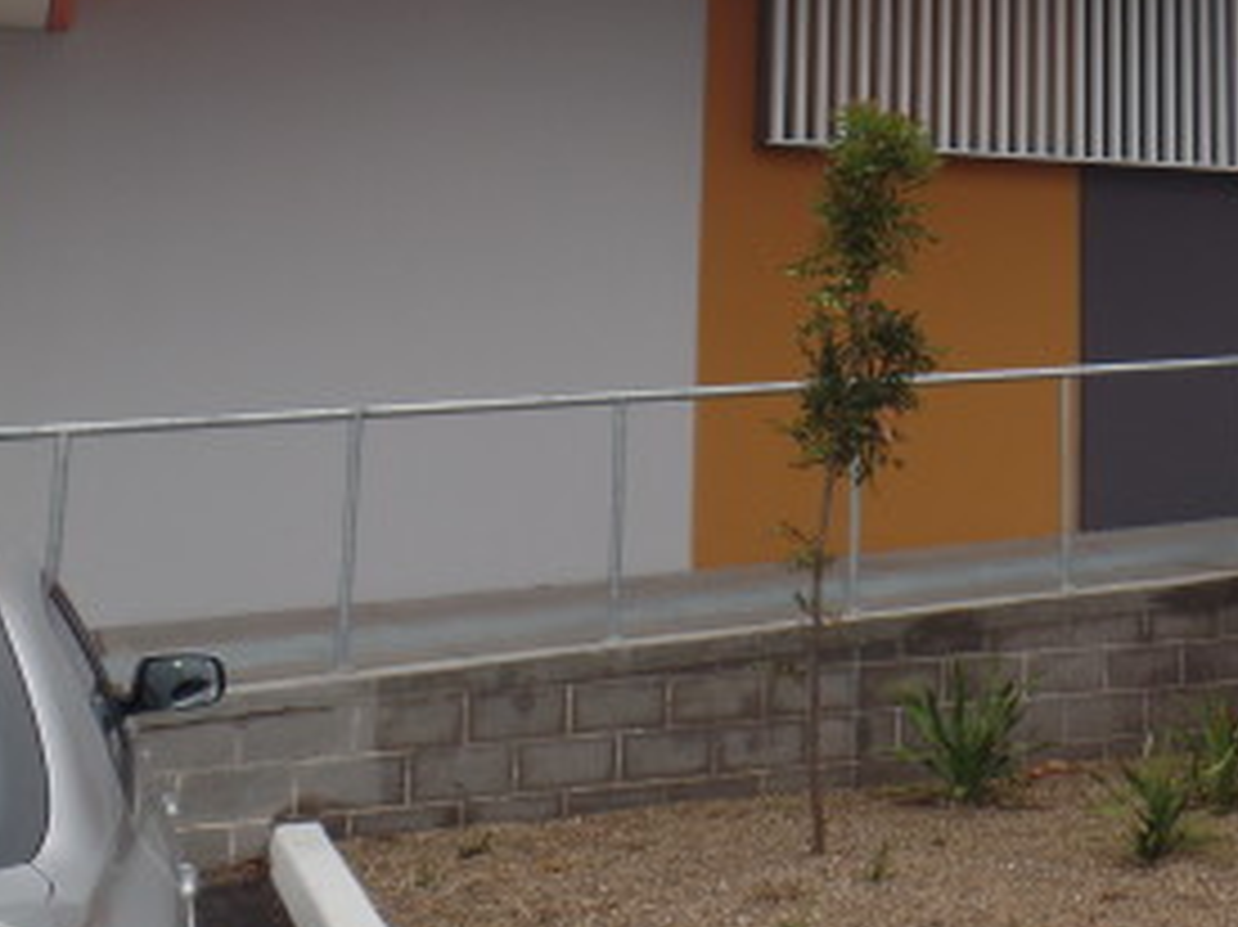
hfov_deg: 33.6
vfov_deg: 25.8
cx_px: 1123
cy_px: 32
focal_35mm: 54
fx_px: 1930
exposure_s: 1/180
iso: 80
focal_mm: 4.1
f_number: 3.5
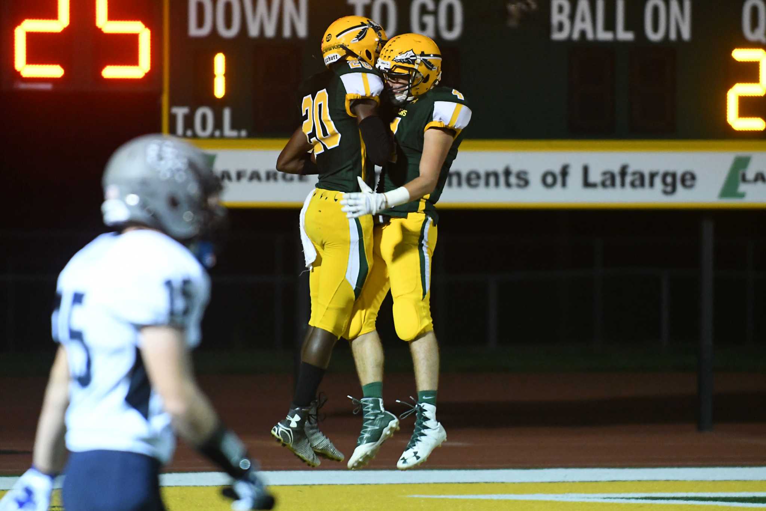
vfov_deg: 4.6
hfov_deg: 6.9
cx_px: 383
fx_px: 6382
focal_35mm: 300
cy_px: 256
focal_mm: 200
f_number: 2.8
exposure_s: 1/640
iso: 8000
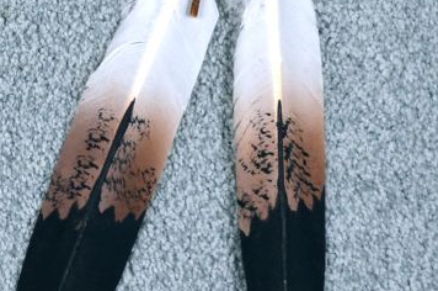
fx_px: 2137
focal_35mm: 176
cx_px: -94
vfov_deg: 7.7
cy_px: 12
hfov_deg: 11.5
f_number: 5.6
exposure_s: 1/125
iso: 400
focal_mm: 34
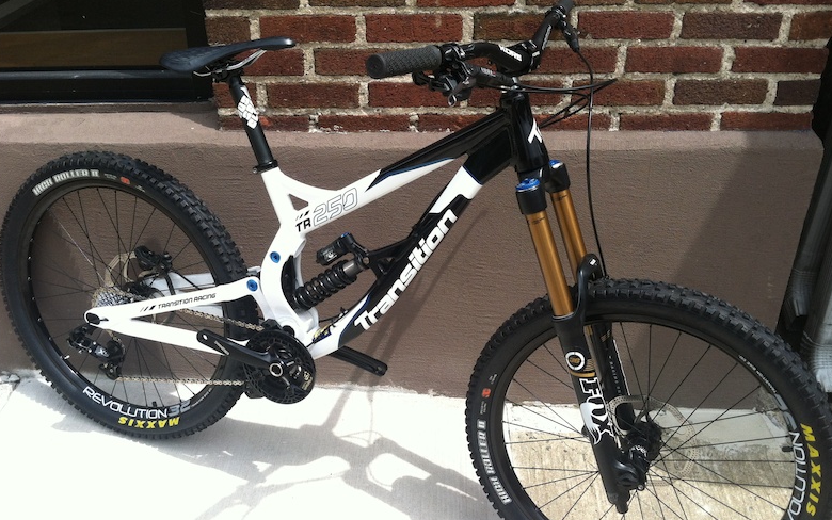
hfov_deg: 51.5
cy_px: 287
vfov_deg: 33.6
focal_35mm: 38
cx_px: 411
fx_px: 862
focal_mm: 3.85
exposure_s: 1/1000
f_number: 2.8
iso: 80
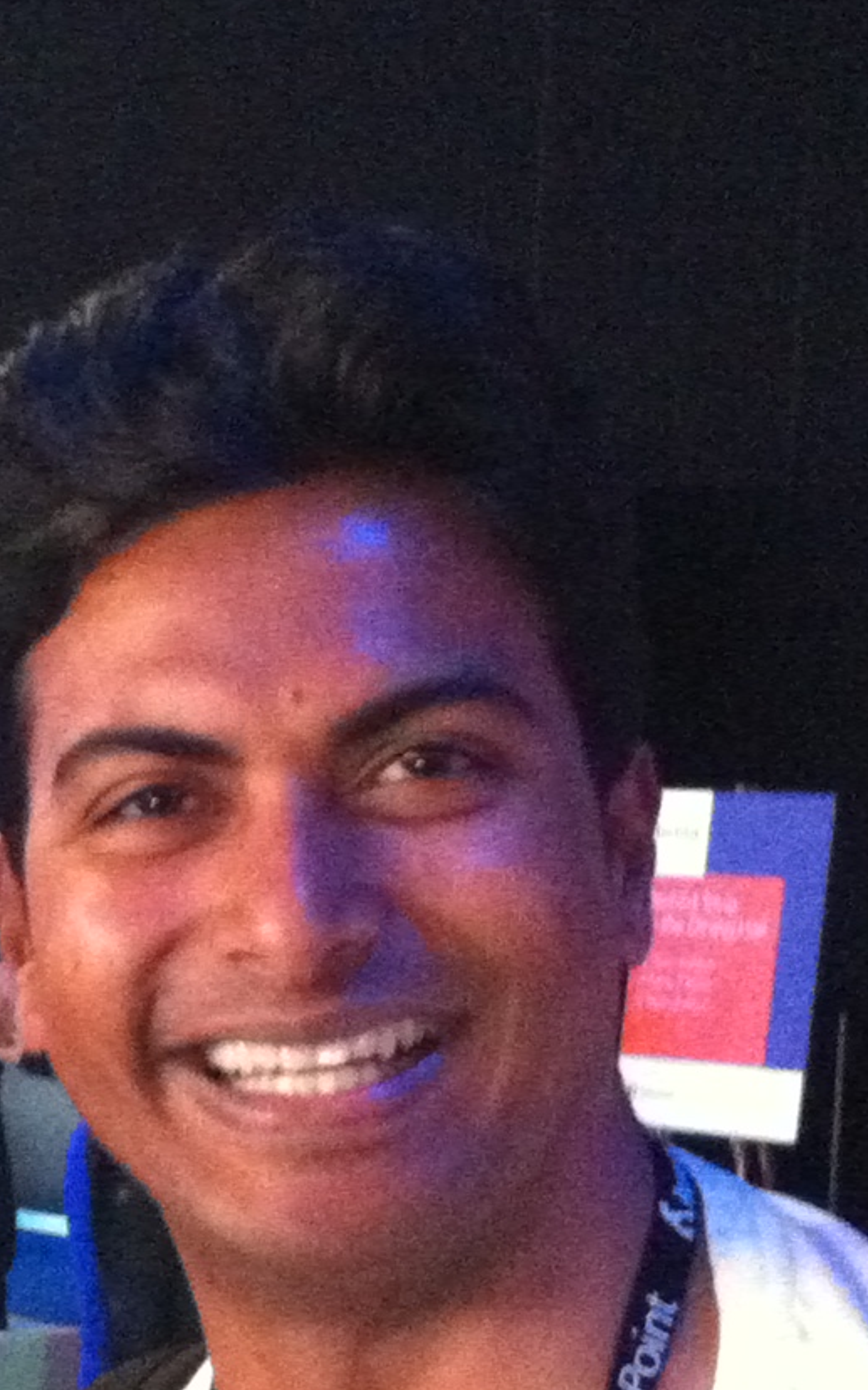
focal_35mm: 116
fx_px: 4394
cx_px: -272
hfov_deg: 11.0
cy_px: 992
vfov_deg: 17.9
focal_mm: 3.85
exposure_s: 1/15
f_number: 2.8
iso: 800
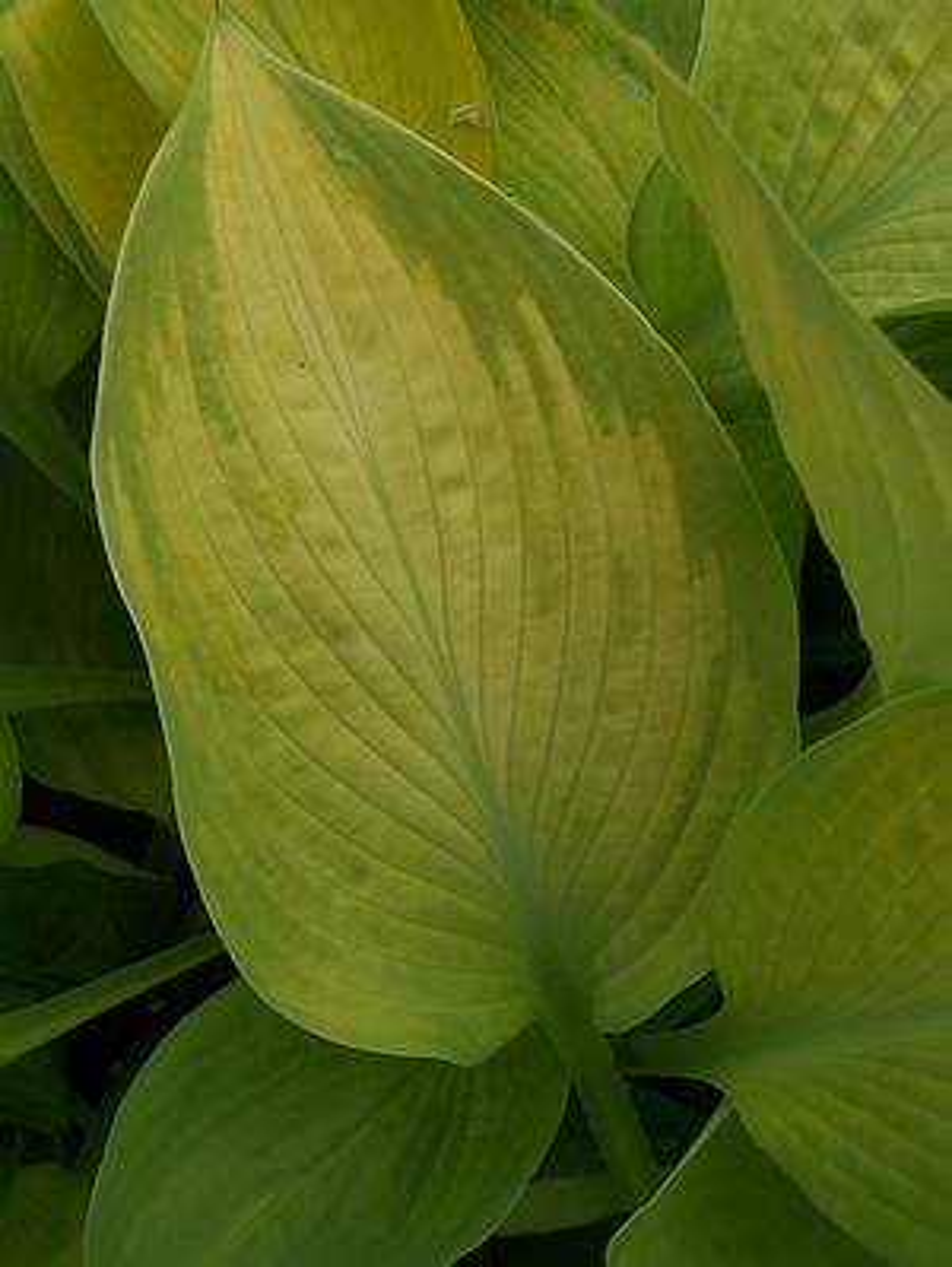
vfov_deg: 48.9
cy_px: 634
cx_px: 476
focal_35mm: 38
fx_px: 1391
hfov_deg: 37.8
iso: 80
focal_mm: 6.3
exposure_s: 1/1000
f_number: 4
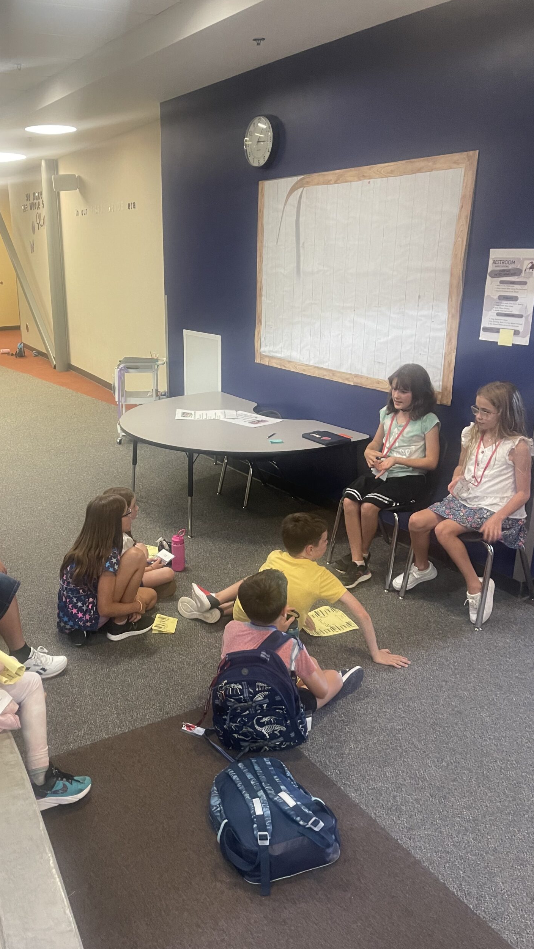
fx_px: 730
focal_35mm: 29
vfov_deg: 66.1
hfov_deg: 39.7
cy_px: 483
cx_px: 175
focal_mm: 5.1
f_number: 1.6
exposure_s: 1/60
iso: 320
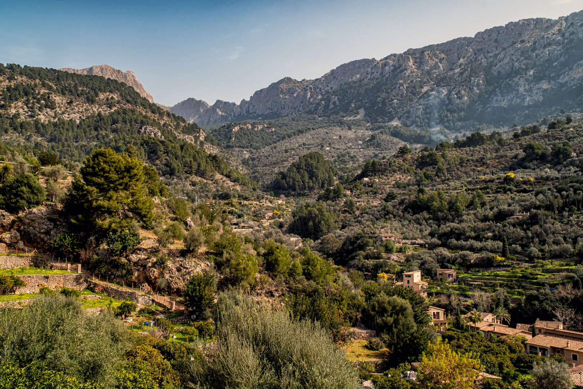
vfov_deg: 40.0
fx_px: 534
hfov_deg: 57.2
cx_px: 292
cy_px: 194
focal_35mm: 33
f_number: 11
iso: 160
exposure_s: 1/110
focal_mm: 21.9
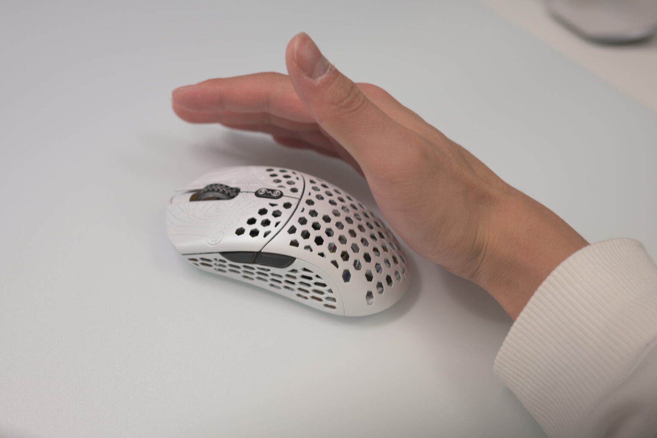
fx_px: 730
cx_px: 328
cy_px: 219
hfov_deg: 48.5
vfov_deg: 33.4
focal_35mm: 40
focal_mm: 40
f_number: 4.5
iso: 320
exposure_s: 1/60
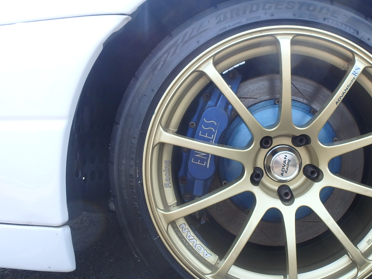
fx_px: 344
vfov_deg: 44.1
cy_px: 151
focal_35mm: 32
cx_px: 278
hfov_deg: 54.3
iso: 125
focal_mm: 3.7
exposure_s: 1/160
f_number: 3.5
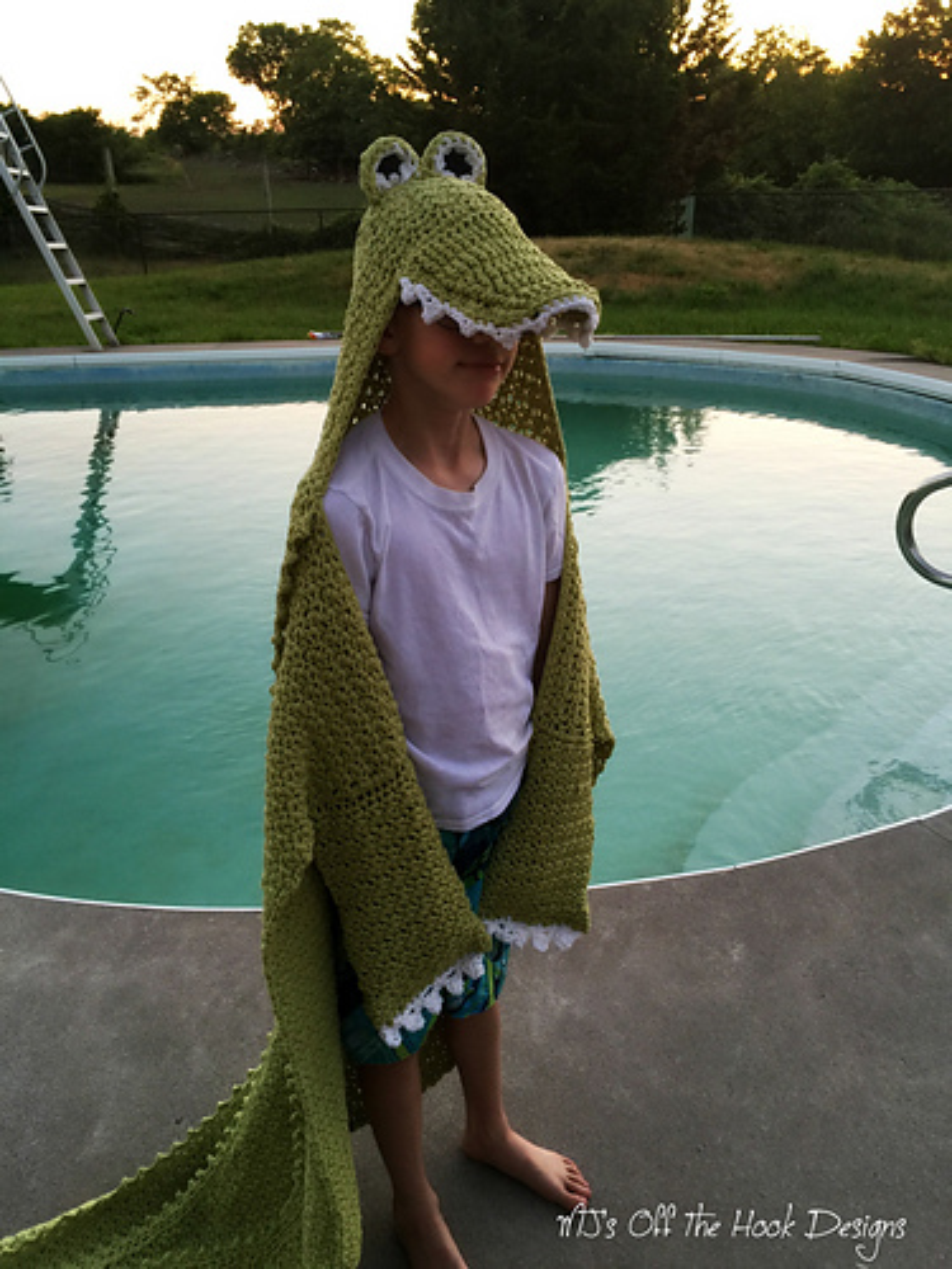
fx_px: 1063
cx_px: 476
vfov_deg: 61.7
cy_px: 634
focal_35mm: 29
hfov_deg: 48.2
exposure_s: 1/40
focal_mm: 4.15
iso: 32
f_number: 2.2
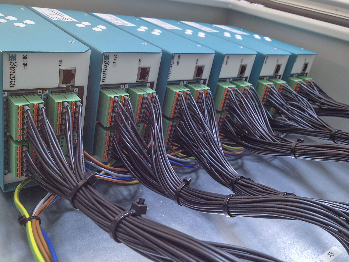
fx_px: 353
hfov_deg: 52.6
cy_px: 131
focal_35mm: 35
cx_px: 174
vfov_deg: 40.7
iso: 64
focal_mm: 4.28
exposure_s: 1/20
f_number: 2.4
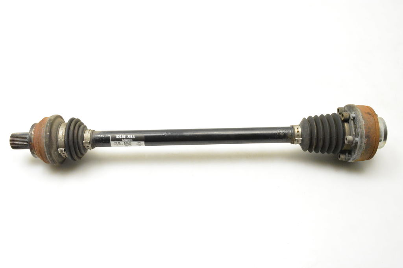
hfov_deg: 57.2
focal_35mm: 33
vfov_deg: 39.9
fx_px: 369
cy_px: 134
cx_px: 202
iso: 6400
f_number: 9
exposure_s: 1/320
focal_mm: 22
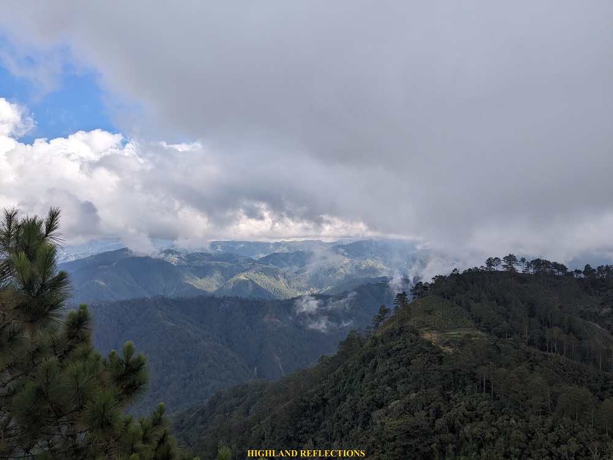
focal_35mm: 27
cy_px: 230
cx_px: 306
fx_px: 478
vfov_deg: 51.4
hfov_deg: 65.3
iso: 60
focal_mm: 4.38
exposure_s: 1/3891
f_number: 1.73
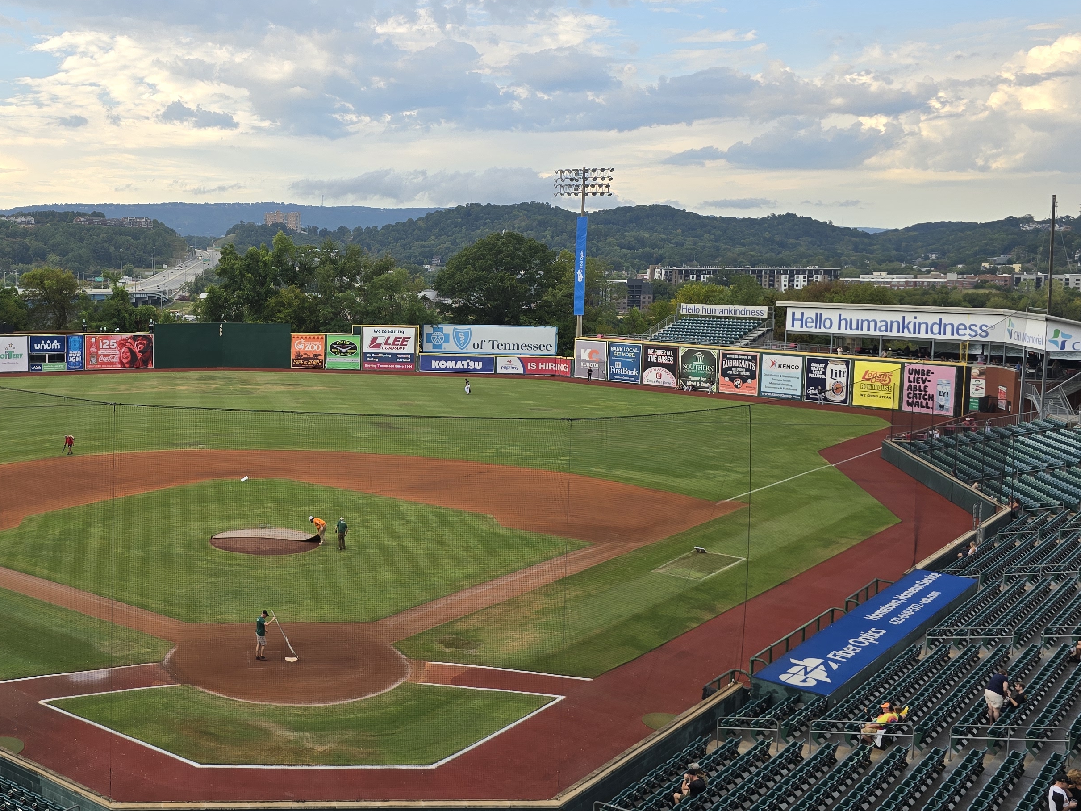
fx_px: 1187
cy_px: 364
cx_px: 225
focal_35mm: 38
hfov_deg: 46.5
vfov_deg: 37.7
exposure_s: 1/180
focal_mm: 6.3
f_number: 1.7
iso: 12
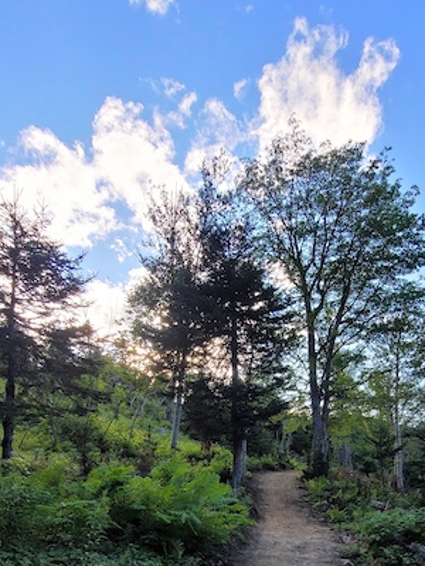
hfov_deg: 52.4
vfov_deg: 62.8
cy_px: 434
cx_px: 272
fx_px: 426
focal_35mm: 26
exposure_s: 1/370
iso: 40
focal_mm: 1.74
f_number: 2.2
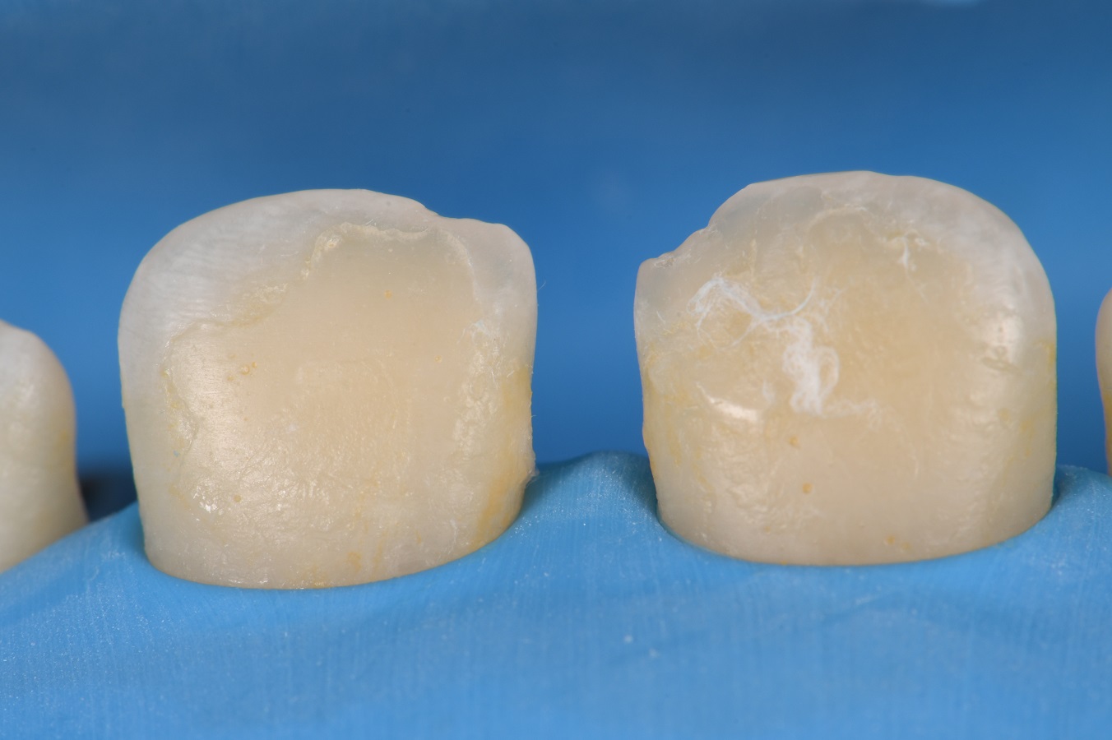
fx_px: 4847
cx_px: 556
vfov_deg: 8.7
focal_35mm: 157
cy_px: 370
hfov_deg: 13.1
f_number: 32
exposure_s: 1/200
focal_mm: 105
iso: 200
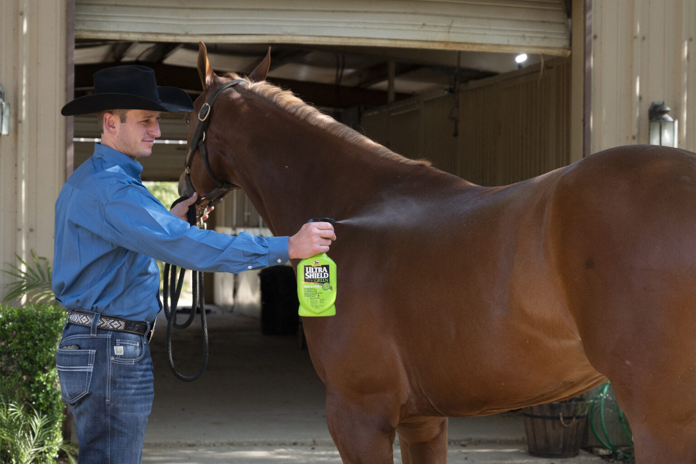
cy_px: 232
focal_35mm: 85
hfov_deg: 23.9
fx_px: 1643
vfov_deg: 16.1
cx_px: 348
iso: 2000
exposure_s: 1/2000
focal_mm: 57
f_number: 4.5
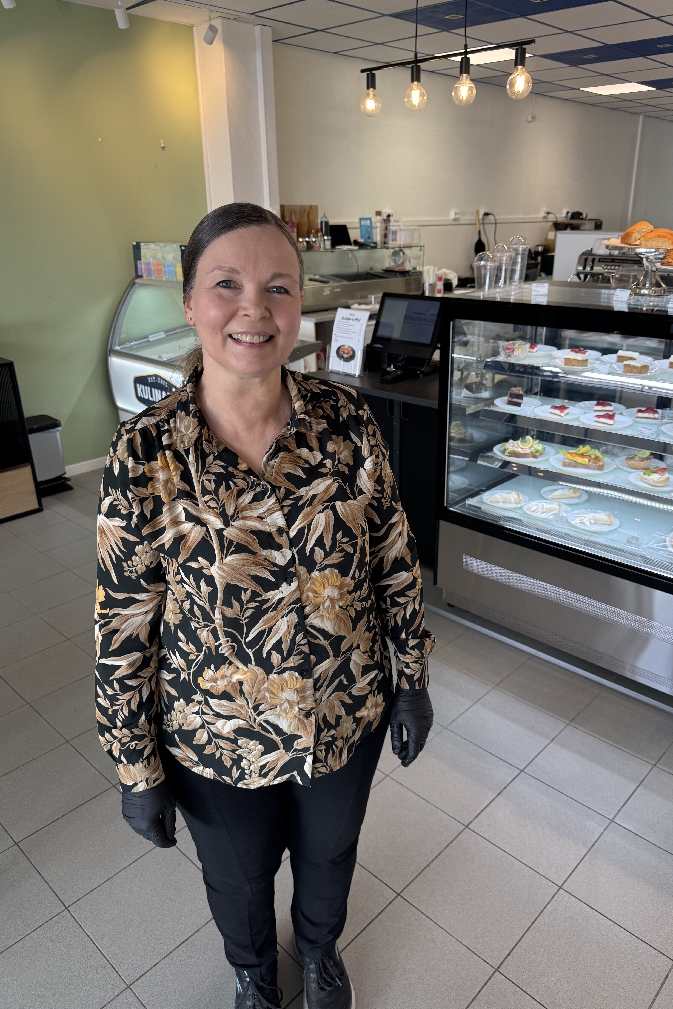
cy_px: 505
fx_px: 701
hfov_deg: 51.2
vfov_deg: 71.5
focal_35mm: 25
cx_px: 368
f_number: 1.78
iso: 80
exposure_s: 1/100
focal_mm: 6.76
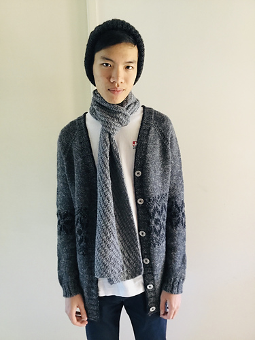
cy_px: 170
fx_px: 304
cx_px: 128
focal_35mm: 31
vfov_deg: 58.4
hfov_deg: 45.4
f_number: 2.4
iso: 200
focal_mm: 3.3
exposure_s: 1/20
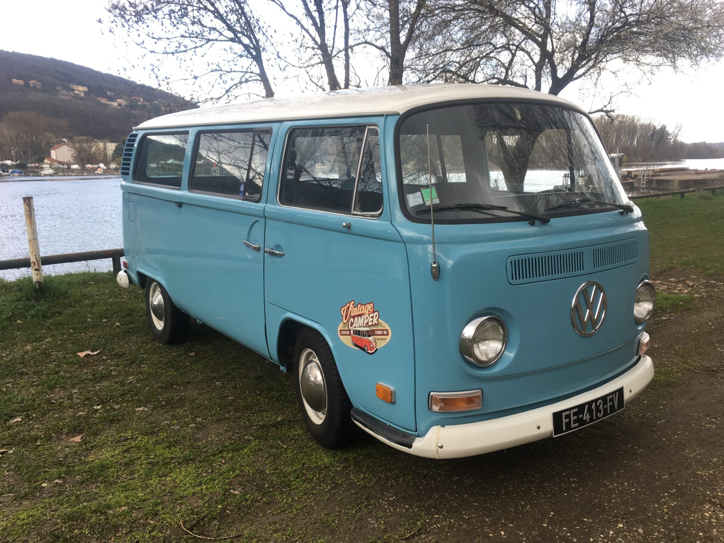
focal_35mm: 30
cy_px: 273
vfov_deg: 46.8
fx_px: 627
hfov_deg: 60.0
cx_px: 369
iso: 25
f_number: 2.2
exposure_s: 1/101
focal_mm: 4.15
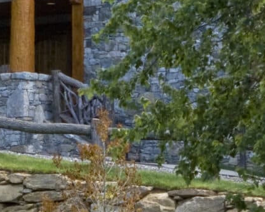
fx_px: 5263
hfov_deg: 2.9
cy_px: -17
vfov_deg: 2.3
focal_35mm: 671
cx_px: -299
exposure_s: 1/350
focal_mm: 100
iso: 800
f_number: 6.7
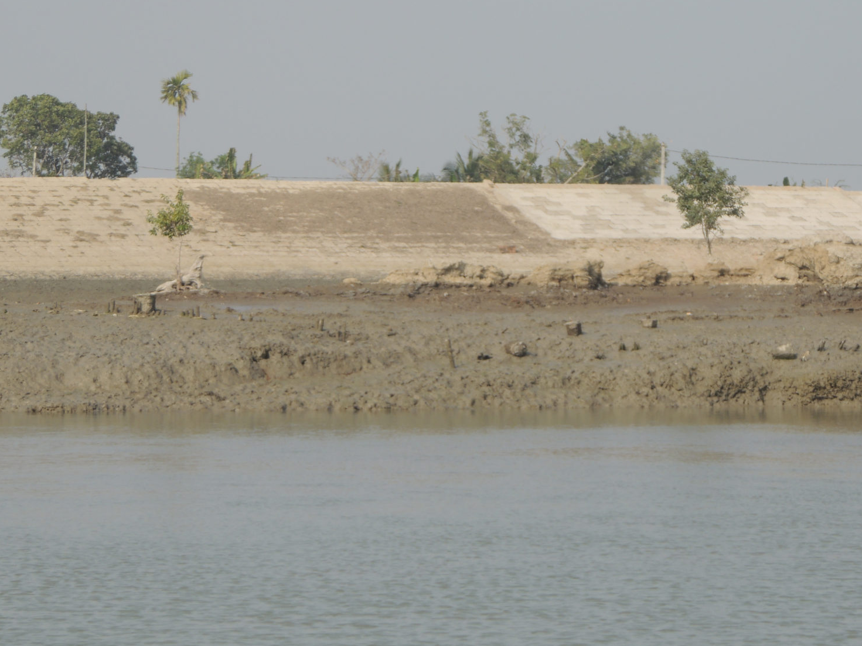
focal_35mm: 208
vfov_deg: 7.1
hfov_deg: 9.5
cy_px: 252
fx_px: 5179
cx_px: 465
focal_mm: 30.3
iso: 100
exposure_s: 1/500
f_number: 4.5
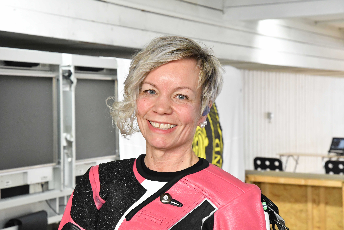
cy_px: 115
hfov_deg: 26.0
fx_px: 745
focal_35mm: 78
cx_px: 172
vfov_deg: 17.5
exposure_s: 1/80
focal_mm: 52
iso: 5000
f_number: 8
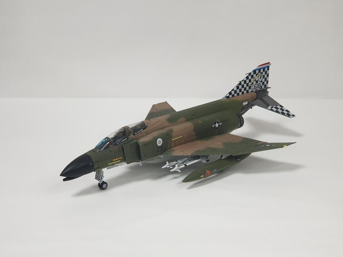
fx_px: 515
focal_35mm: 52
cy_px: 128
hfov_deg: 36.8
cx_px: 172
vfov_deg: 28.0
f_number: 2.4
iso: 100
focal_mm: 6
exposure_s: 1/30
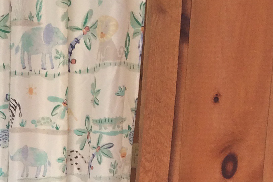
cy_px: 415
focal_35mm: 121
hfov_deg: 15.9
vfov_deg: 10.1
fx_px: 917
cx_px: -100
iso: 32
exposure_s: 1/60
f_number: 2.2
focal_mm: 4.15
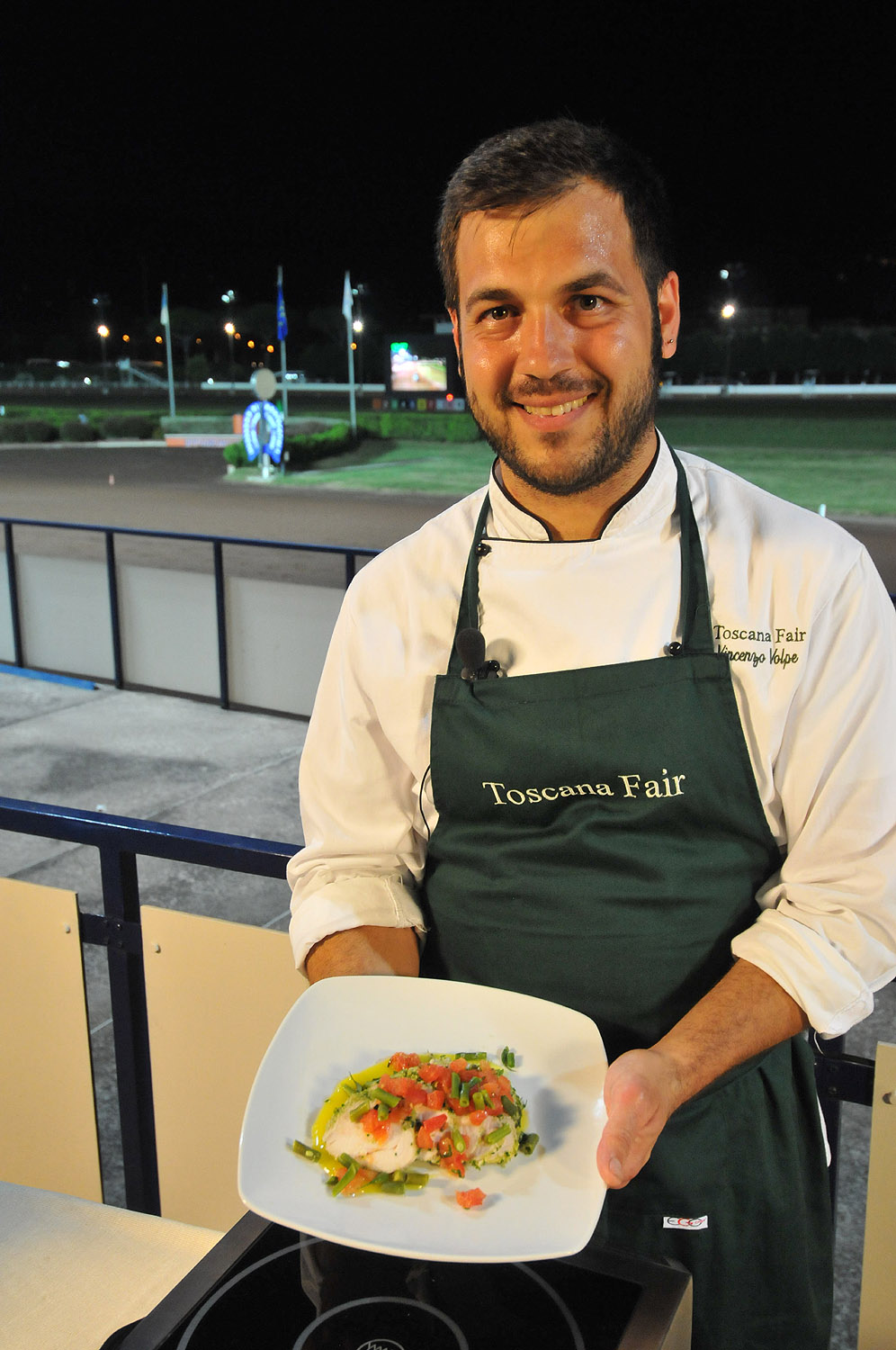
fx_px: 1348
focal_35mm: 36
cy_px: 675
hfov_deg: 36.8
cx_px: 448
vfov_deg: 53.2
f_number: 5
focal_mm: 24
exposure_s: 1/60
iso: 1600
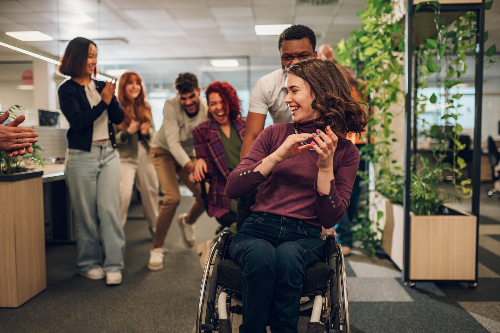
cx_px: 250
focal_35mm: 35
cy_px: 166
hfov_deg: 54.5
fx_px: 486
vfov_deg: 37.8
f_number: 1.8
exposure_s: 1/400
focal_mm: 35
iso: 250
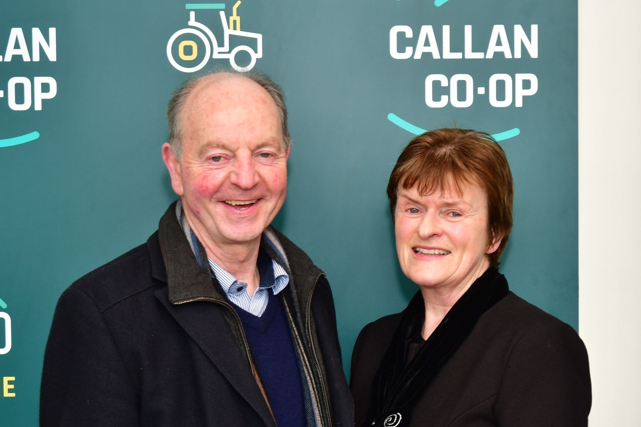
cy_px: 214
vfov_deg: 23.8
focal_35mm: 57
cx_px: 320
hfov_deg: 35.1
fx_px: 1015
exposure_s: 1/60
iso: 500
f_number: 7.1
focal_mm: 38
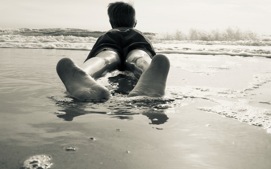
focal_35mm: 40
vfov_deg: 31.9
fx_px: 295
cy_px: 70
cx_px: 131
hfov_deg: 49.3
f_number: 10
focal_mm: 20
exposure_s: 1/400
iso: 100
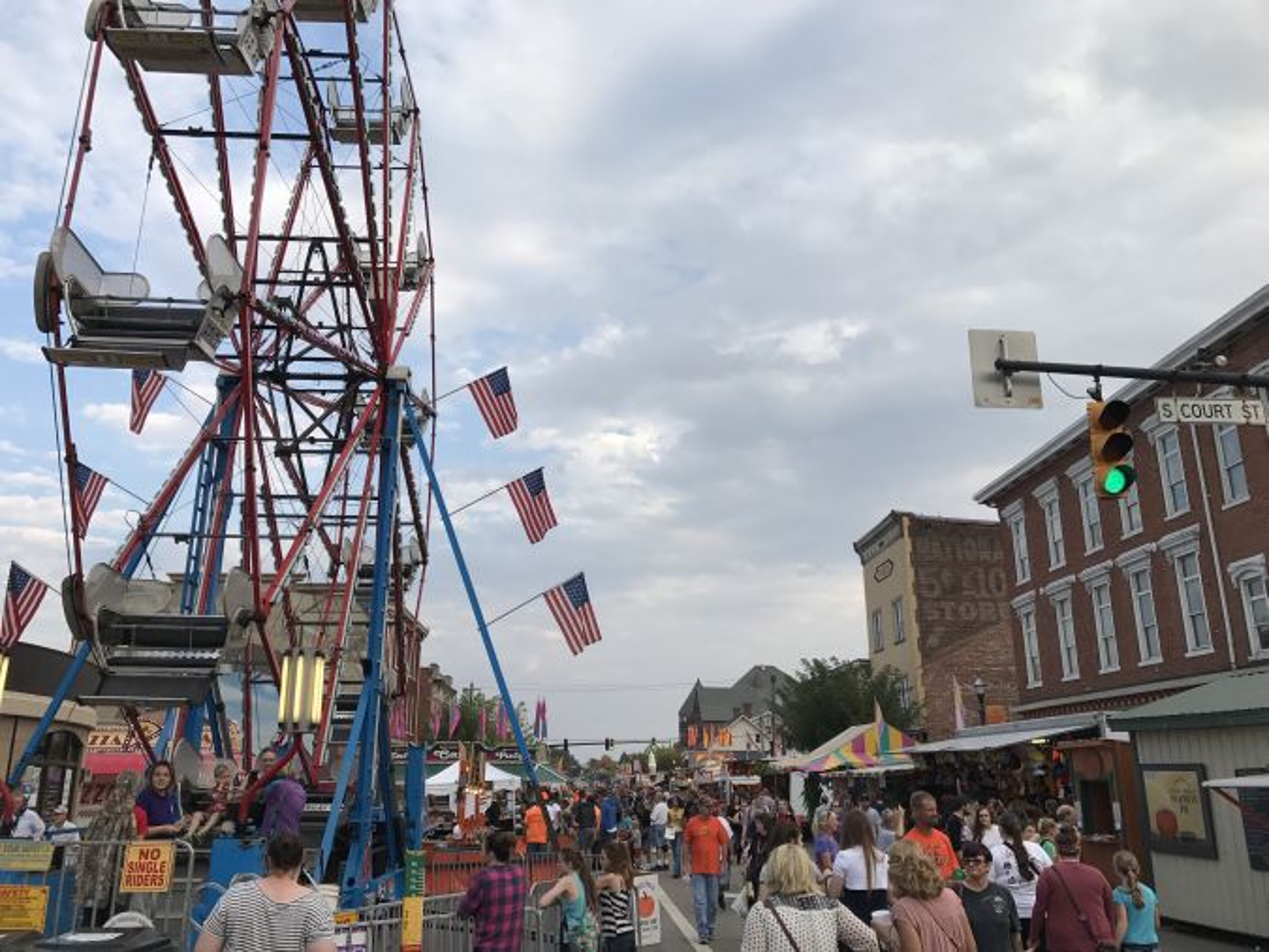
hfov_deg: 63.5
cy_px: 476
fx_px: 1026
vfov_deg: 49.7
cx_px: 634
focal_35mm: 28
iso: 20
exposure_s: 1/1088
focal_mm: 3.99
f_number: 1.8
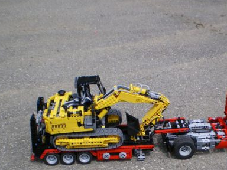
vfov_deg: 26.9
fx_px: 354
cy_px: 113
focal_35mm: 54
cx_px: 152
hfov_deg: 35.2
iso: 64
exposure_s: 1/320
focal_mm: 6.3
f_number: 4.6
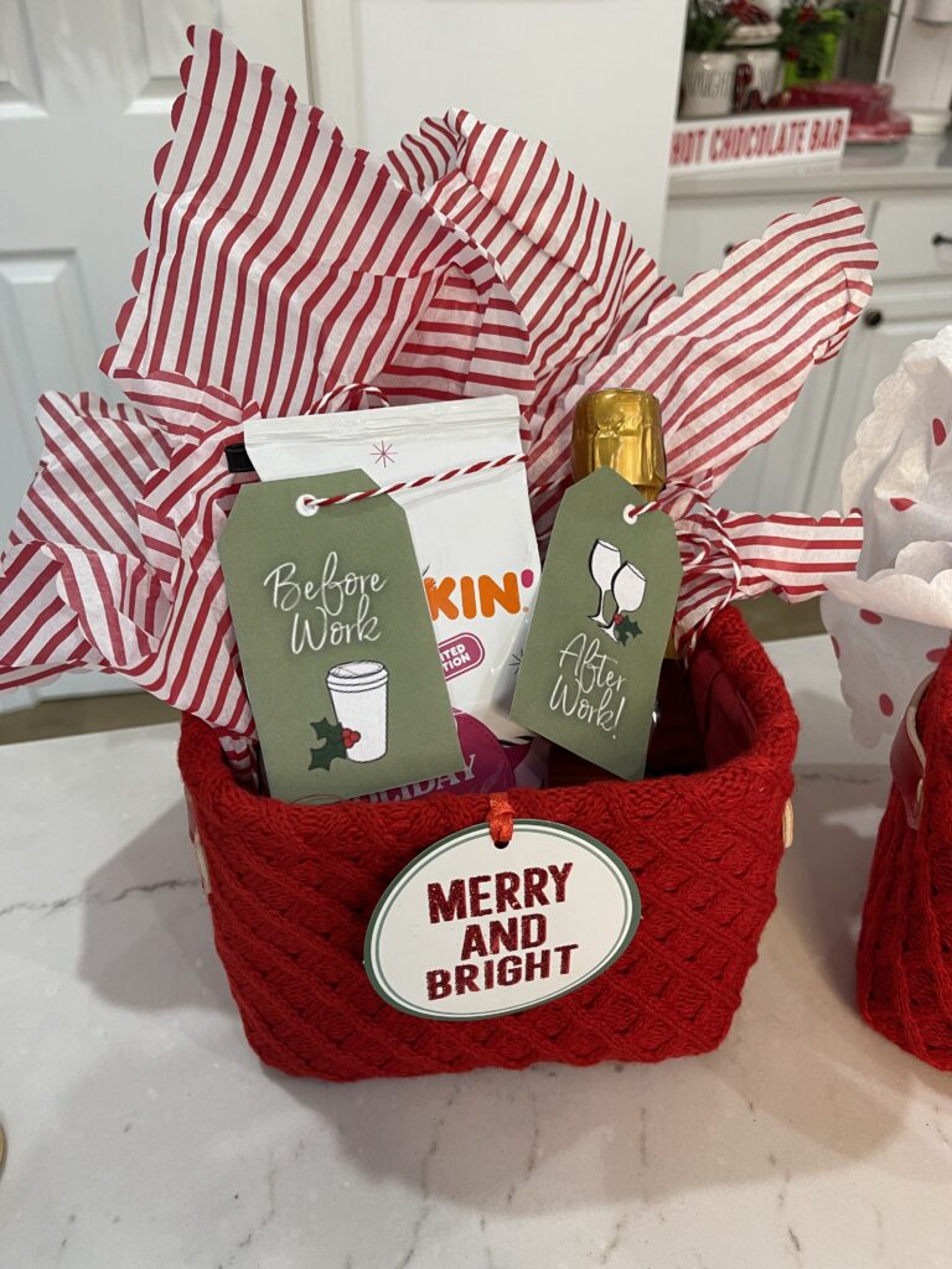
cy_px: 634
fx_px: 953
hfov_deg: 53.1
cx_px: 476
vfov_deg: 67.3
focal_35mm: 26
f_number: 1.6
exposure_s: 1/60
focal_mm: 5.1
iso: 100
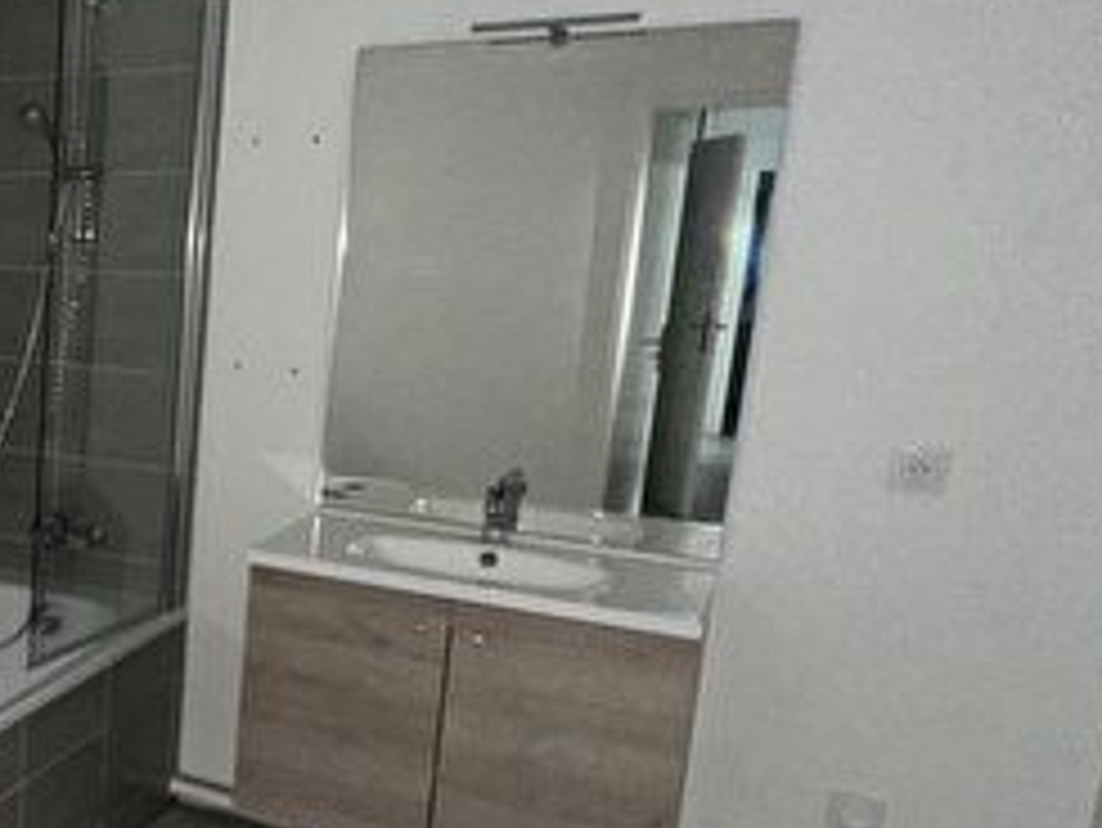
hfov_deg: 38.0
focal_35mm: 40
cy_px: 470
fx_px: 1274
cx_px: -139
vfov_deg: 35.9
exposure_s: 1/28
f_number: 2.2
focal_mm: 2.22
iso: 250
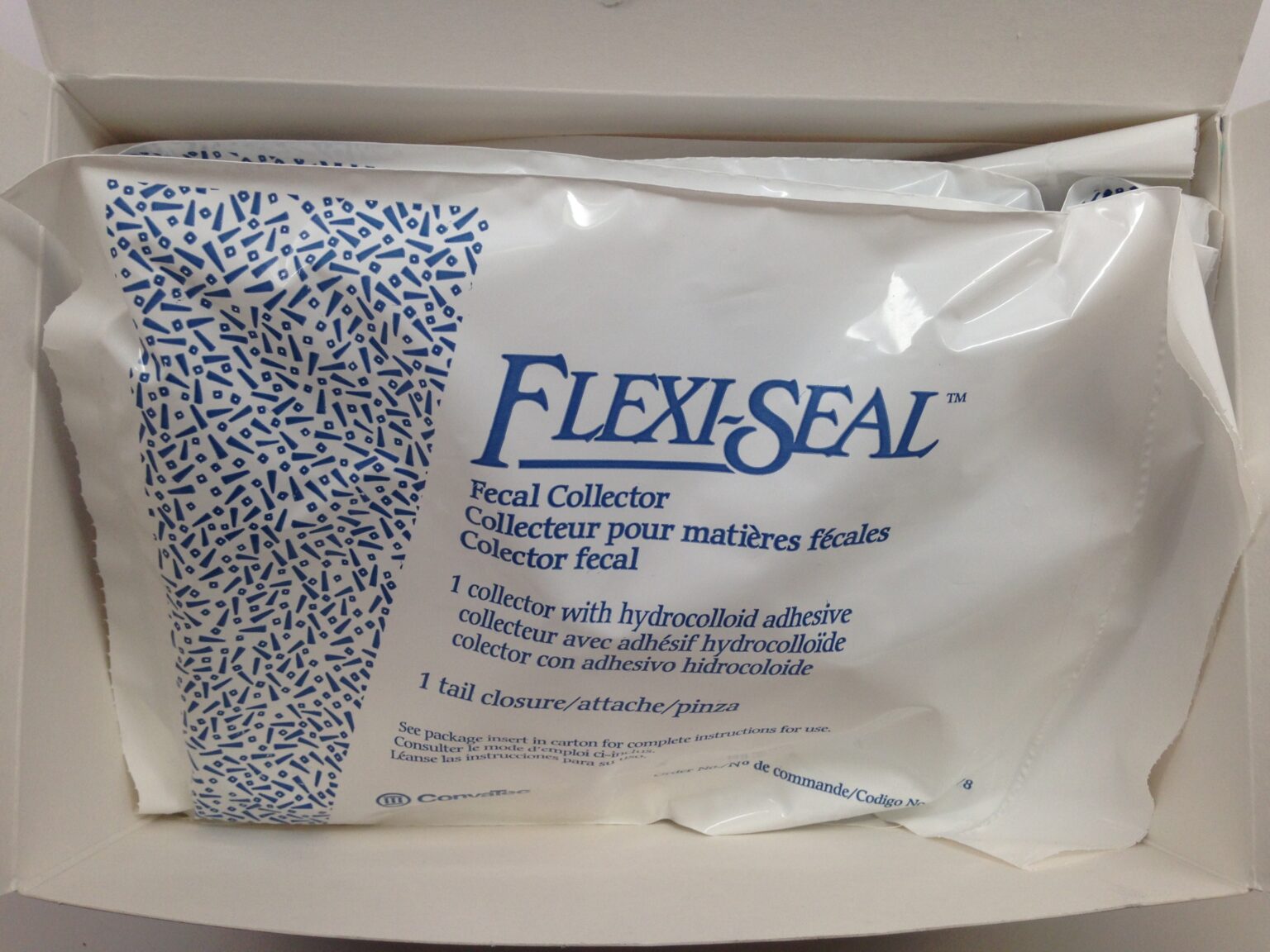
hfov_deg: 55.4
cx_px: 635
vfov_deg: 42.9
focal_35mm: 33
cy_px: 476
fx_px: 1211
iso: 50
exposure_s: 1/60
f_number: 2.4
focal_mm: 4.12
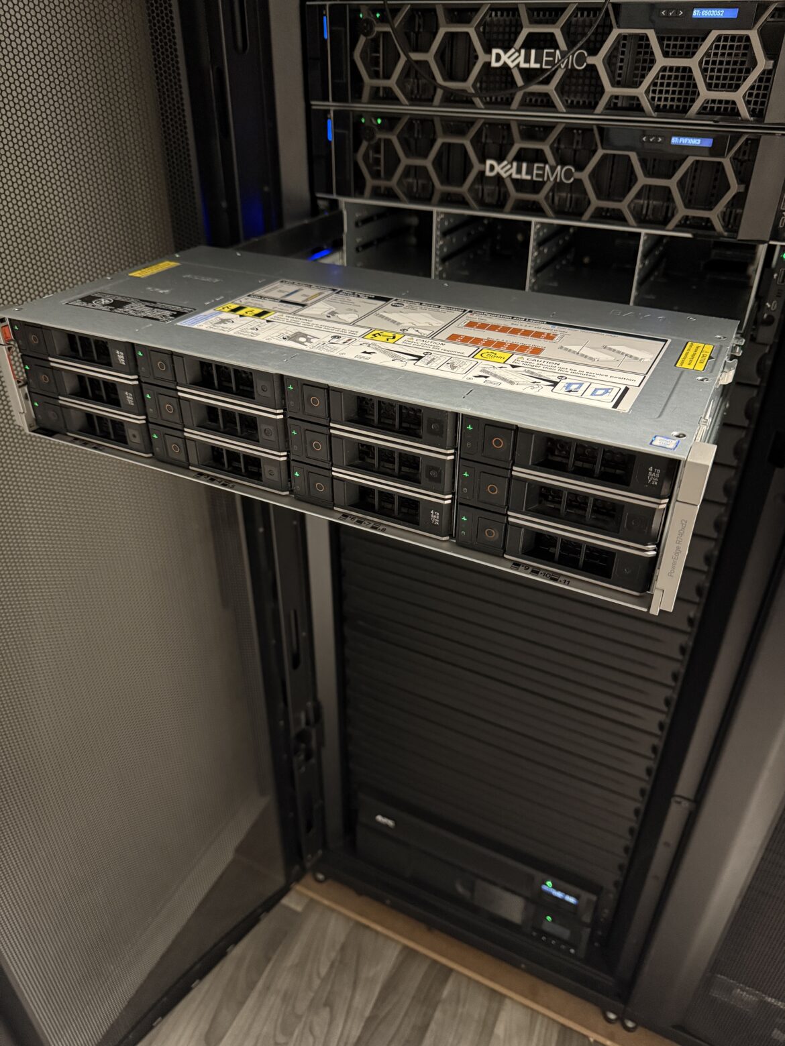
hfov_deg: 56.8
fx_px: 726
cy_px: 523
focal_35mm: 24
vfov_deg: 71.6
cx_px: 392
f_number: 1.78
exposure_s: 1/33
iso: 1000
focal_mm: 6.76
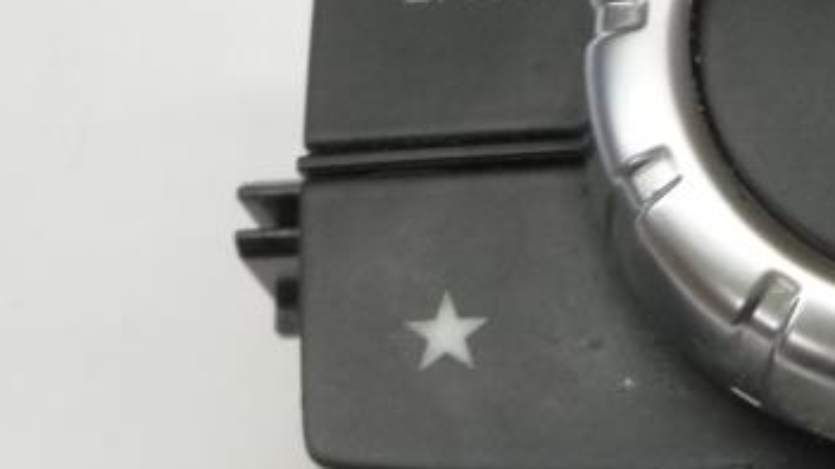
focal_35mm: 89
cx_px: 883
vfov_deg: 13.6
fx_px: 1969
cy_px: 257
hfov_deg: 22.8
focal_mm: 4.7
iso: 250
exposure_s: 1/30
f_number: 3.3
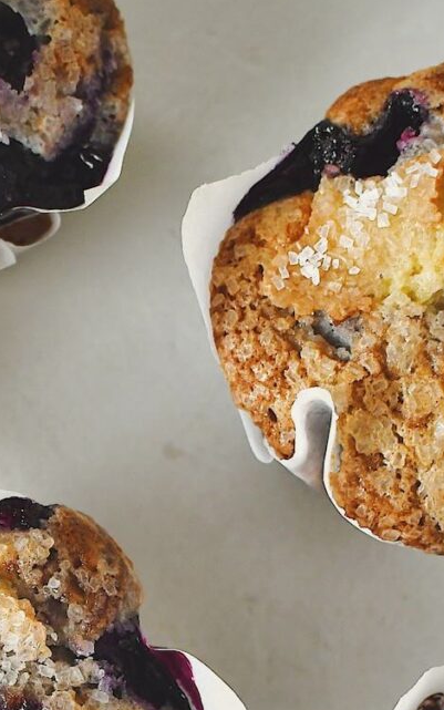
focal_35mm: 127
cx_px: -60
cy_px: 755
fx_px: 2457
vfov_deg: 16.0
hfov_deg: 10.2
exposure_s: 1/320
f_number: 3.5
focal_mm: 35
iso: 800
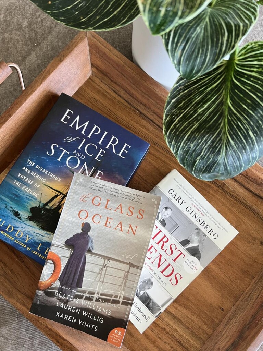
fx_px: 263
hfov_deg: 53.1
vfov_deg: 67.3
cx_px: 132
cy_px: 176
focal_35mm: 26
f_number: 1.5
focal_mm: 5.7
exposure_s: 1/62
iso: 125
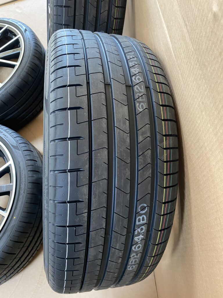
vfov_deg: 67.3
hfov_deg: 53.1
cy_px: 149
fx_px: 223
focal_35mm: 26
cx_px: 112
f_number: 1.8
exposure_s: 1/60
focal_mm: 4.25
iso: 320
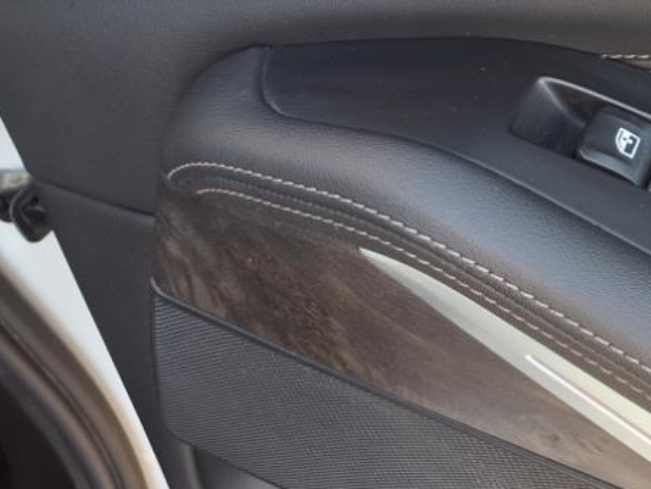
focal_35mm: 61
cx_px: 673
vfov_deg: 23.7
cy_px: 101
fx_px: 1147
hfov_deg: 29.3
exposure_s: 1/60.2
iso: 40
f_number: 1.9
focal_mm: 3.58
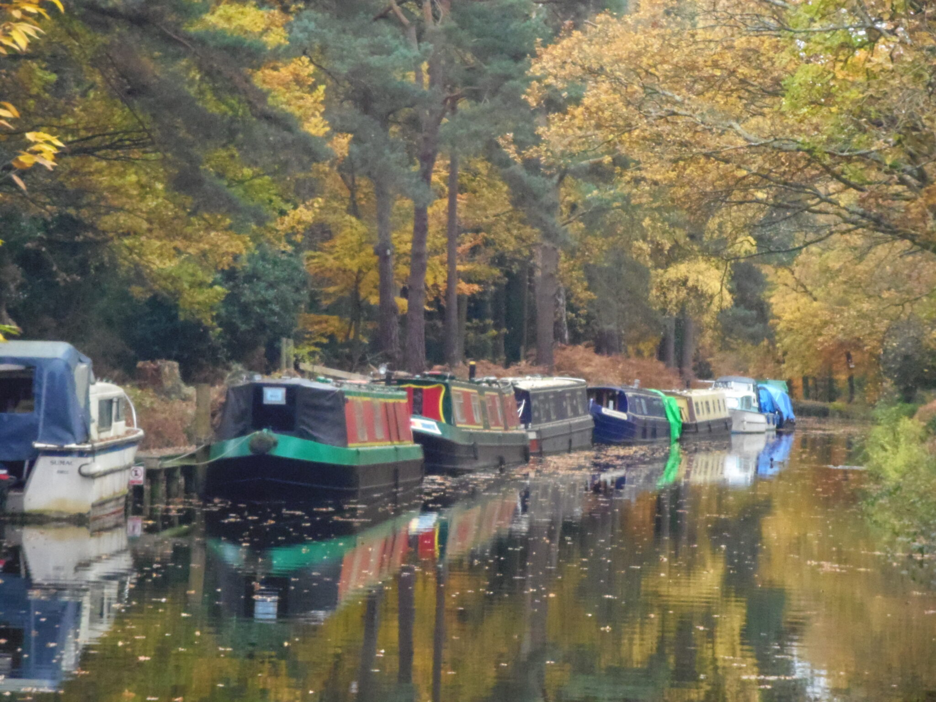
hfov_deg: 14.1
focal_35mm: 140
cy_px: 351
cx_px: 468
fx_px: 3786
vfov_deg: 10.6
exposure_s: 1/100
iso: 800
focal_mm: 25
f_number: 5.7
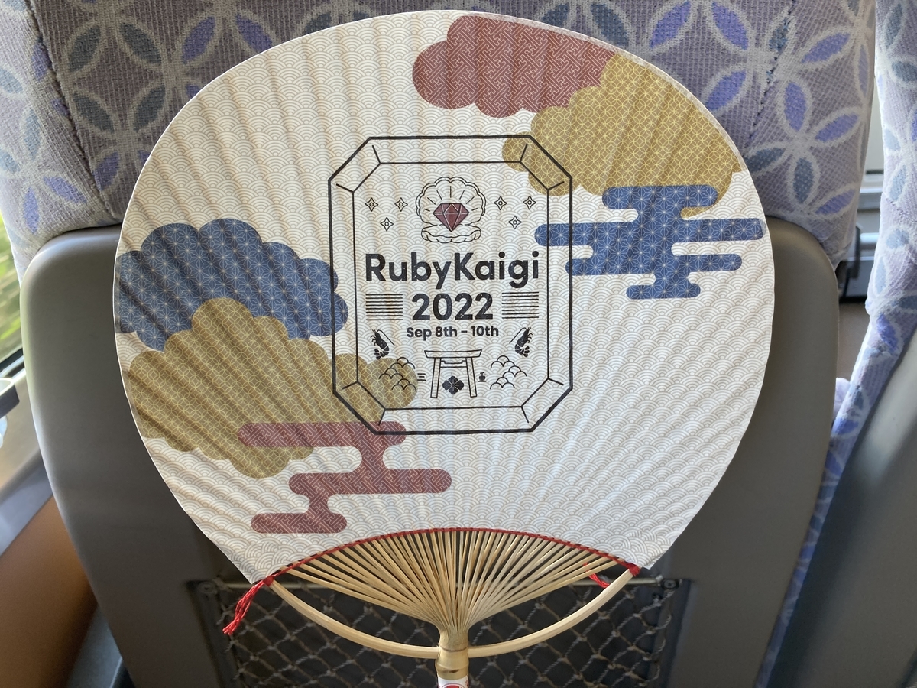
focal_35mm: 28
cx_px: 458
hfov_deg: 63.4
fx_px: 742
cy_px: 344
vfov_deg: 49.7
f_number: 1.8
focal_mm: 3.99
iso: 50
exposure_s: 1/60
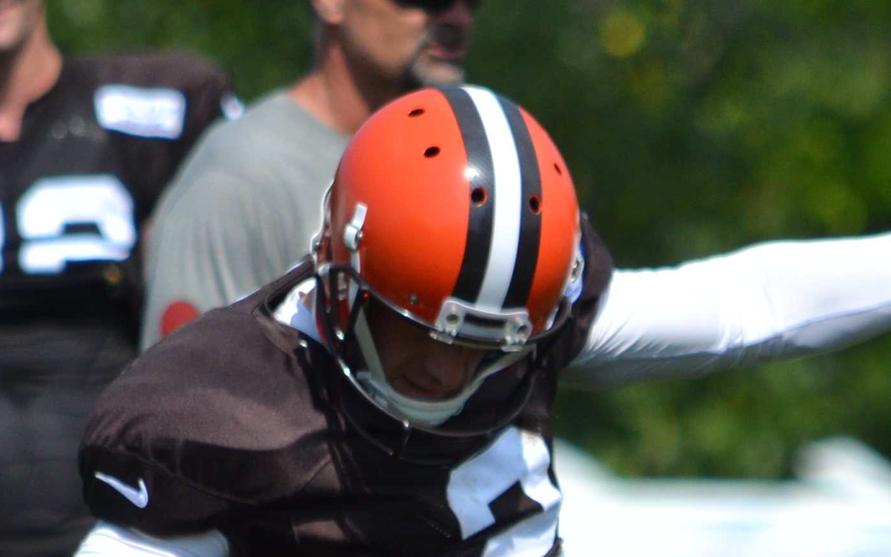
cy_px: 626
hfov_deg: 1.4
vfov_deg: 0.9
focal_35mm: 1521
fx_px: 36932
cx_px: 701
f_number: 6.3
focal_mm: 300
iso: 400
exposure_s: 1/1600
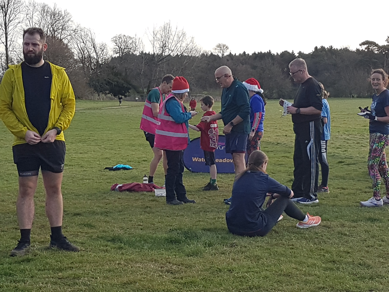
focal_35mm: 26
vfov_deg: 53.1
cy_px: 146
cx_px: 194
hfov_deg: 67.3
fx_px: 292
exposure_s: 1/406
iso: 40
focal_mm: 4.2
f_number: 1.7
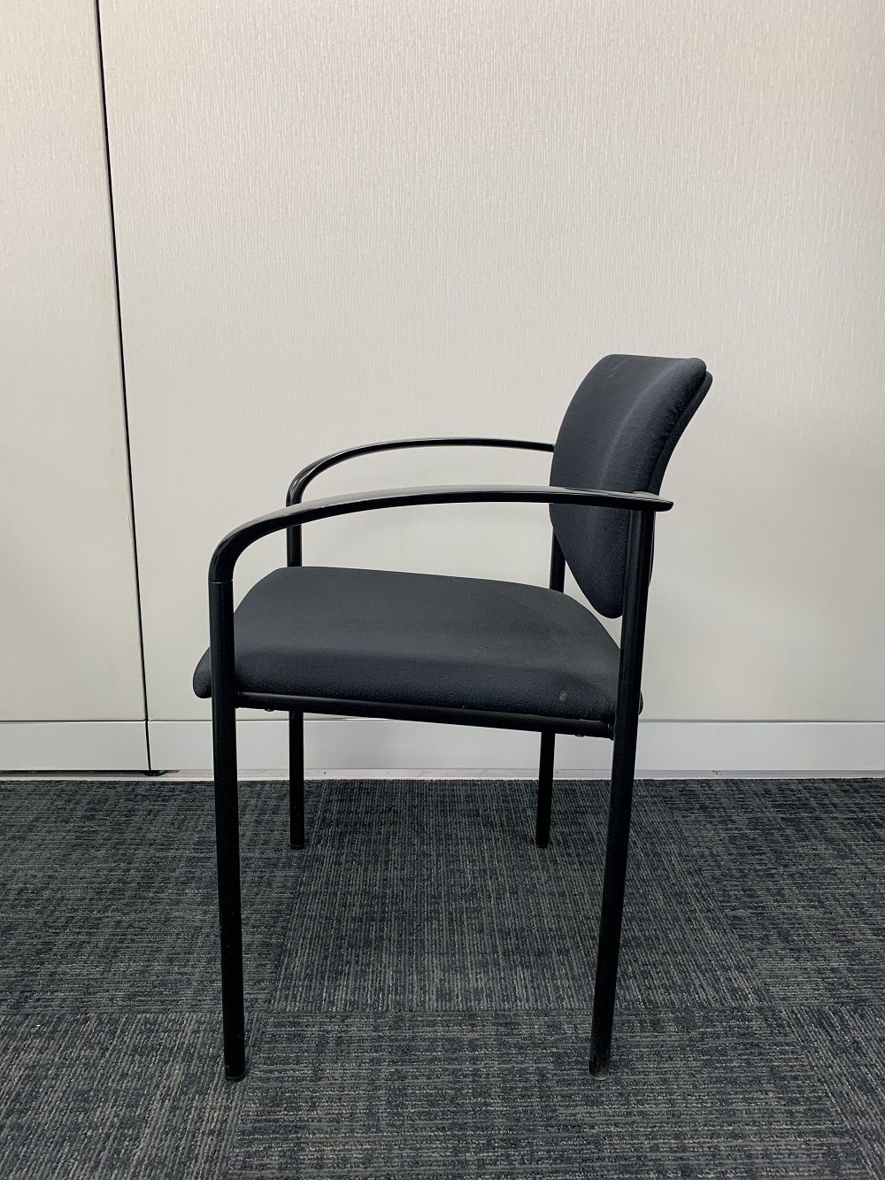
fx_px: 886
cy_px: 590
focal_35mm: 26
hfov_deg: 53.1
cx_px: 442
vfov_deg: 67.3
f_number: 1.8
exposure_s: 1/68
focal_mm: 4.25
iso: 100
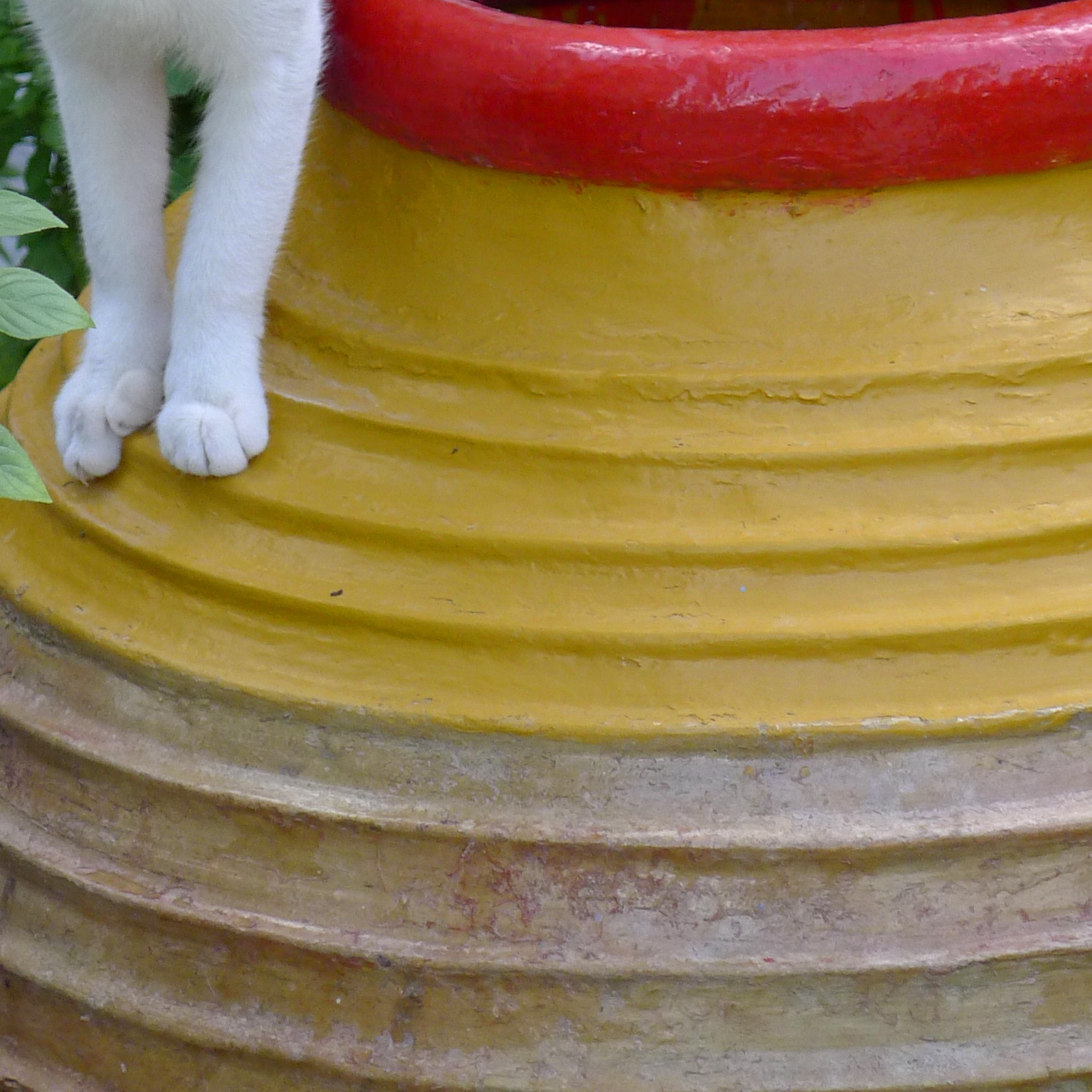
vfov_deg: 9.7
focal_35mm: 180
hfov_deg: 9.7
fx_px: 6424
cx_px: 643
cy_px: 489
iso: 200
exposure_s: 1/250
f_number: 3.3
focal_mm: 19.2
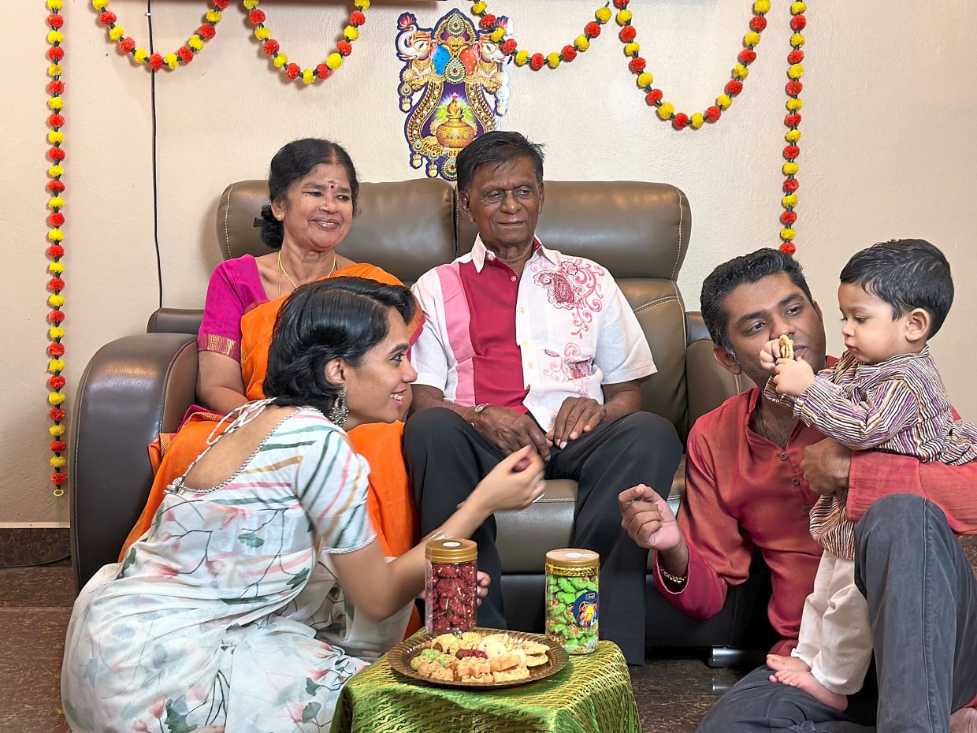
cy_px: 366
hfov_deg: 39.7
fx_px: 1355
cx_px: 488
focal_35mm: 48
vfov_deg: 30.3
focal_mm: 6.86
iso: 200
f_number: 1.78
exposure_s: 1/33
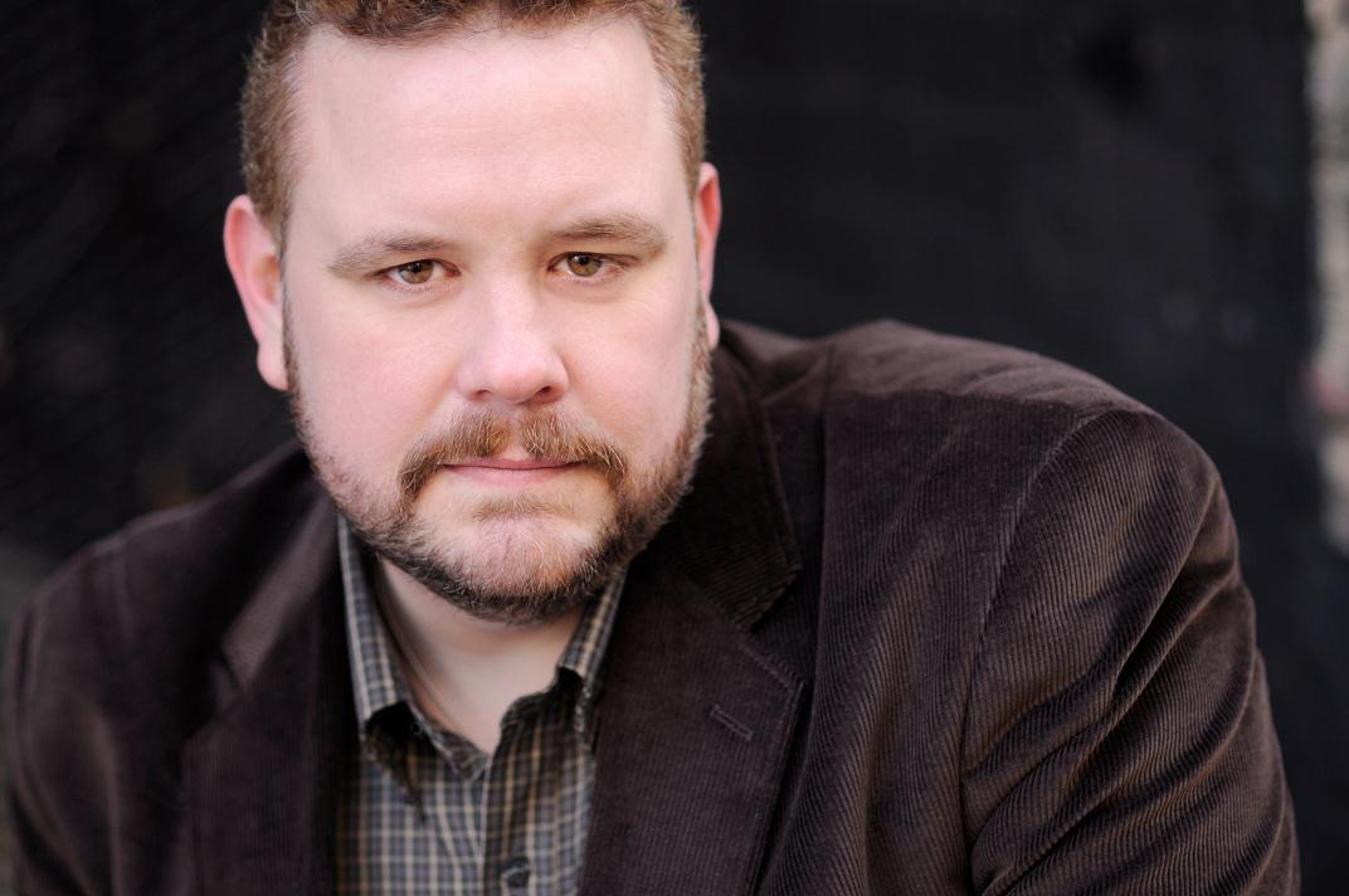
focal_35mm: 128
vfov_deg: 10.7
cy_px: 448
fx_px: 4772
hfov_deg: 16.1
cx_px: 674
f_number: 2
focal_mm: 85
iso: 160
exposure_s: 1/250
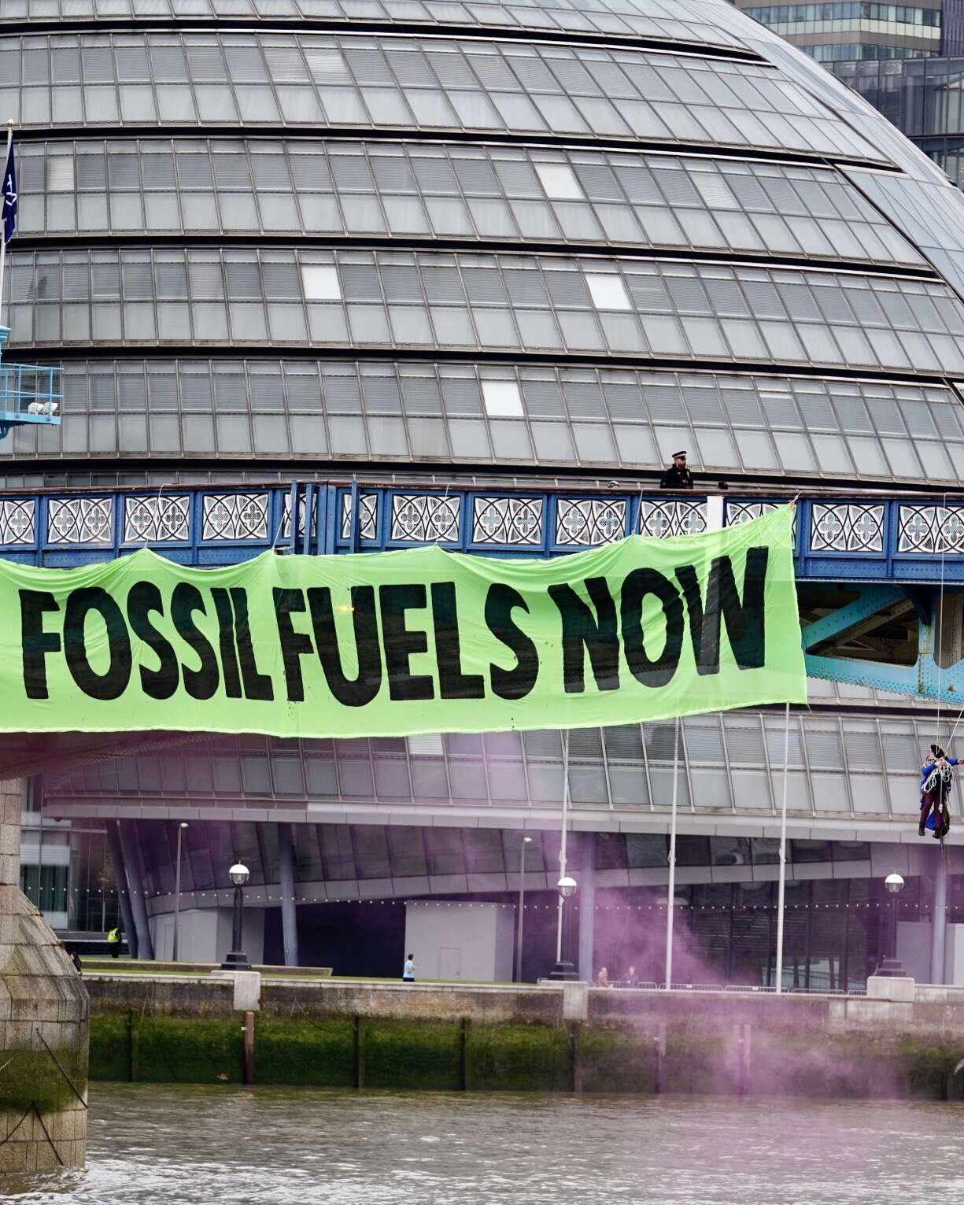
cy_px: 602
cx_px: 453
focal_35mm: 305
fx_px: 10876
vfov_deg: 6.3
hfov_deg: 5.1
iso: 400
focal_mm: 144
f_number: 4
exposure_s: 1/500
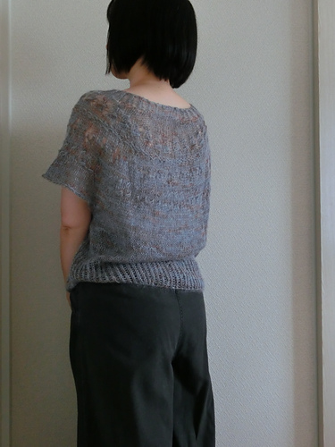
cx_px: 168
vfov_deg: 49.0
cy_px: 224
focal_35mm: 38
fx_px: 490
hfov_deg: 37.7
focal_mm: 6.67
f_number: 3.9
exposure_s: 1/125
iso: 320
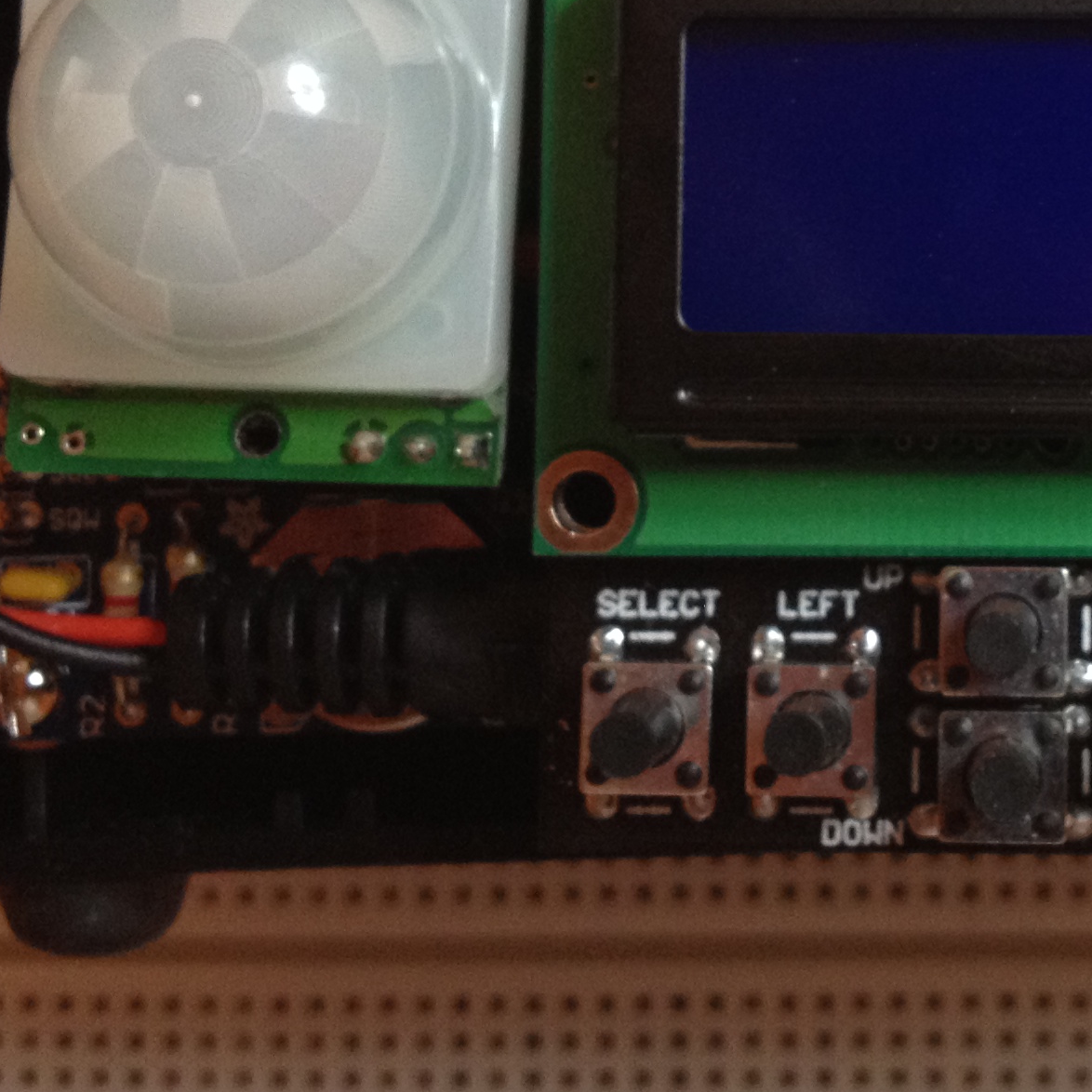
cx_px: 990
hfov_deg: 19.8
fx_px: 3069
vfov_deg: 19.9
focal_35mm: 86
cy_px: 180
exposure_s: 1/20
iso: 160
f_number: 2.4
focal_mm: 4.28
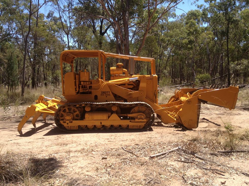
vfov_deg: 40.7
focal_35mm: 35
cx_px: 124
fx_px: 252
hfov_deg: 52.6
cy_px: 93
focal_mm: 4.28
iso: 50
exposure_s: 1/824
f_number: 2.4
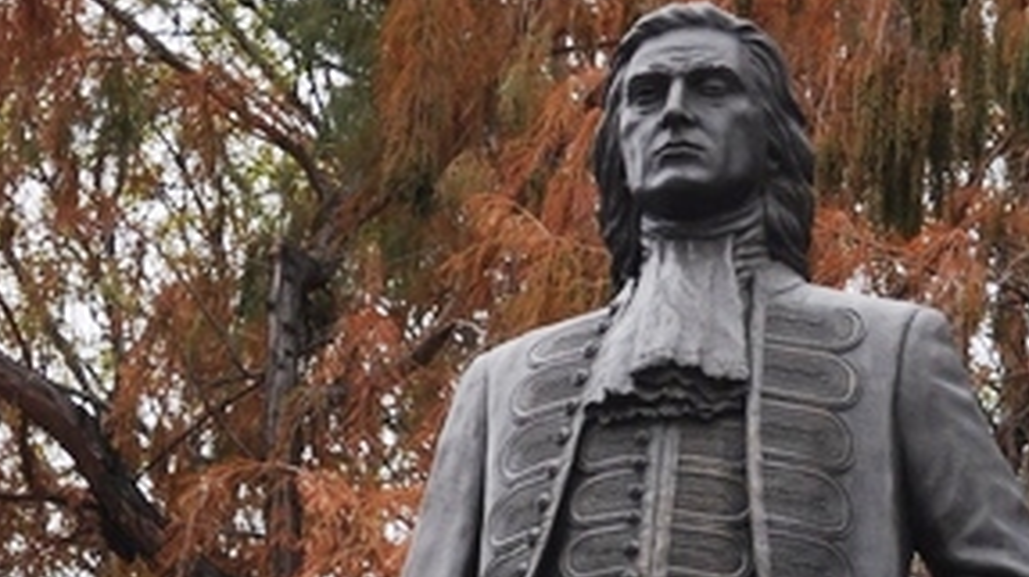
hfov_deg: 10.9
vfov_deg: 6.1
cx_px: 731
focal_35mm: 197
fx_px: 5372
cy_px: 697
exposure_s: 1/125
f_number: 5.6
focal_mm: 30
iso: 200
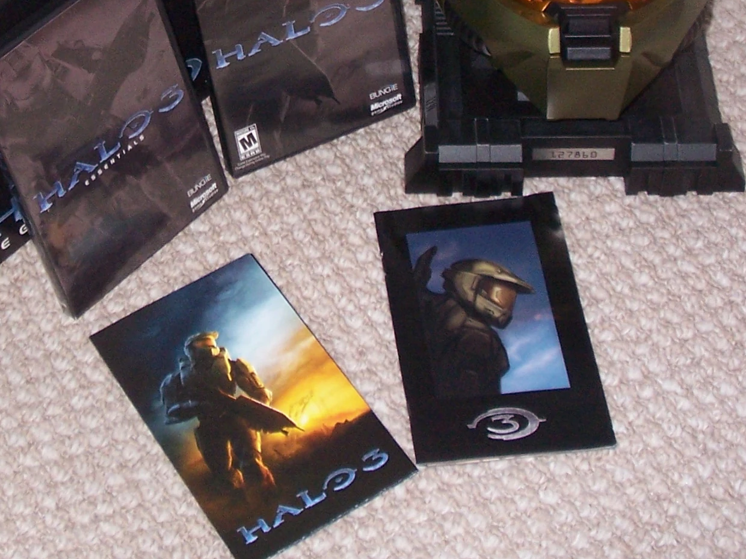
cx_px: 212
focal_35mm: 81
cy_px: 46
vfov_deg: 17.9
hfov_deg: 23.9
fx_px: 1746
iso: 125
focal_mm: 6.4
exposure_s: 1/60
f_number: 3.9
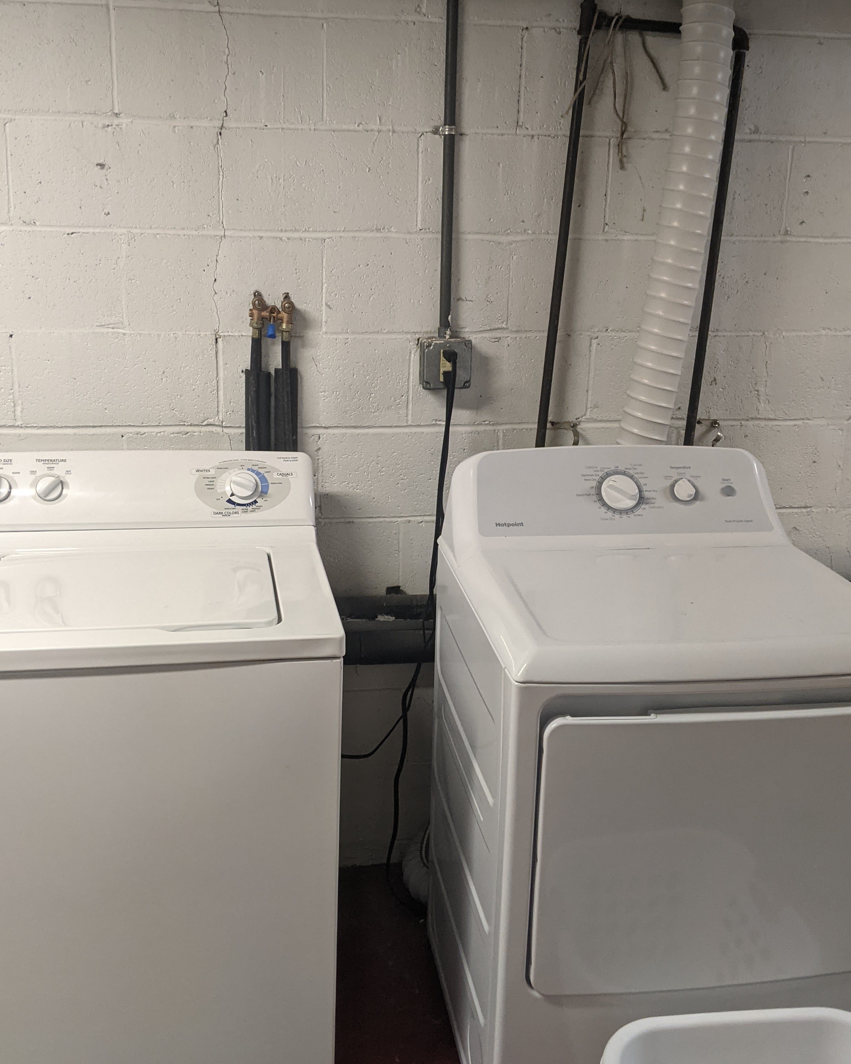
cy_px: 484
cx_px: 406
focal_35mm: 35
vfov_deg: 51.5
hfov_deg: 42.2
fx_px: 1102
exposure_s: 1/120
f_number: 1.8
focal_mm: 4.44
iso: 349
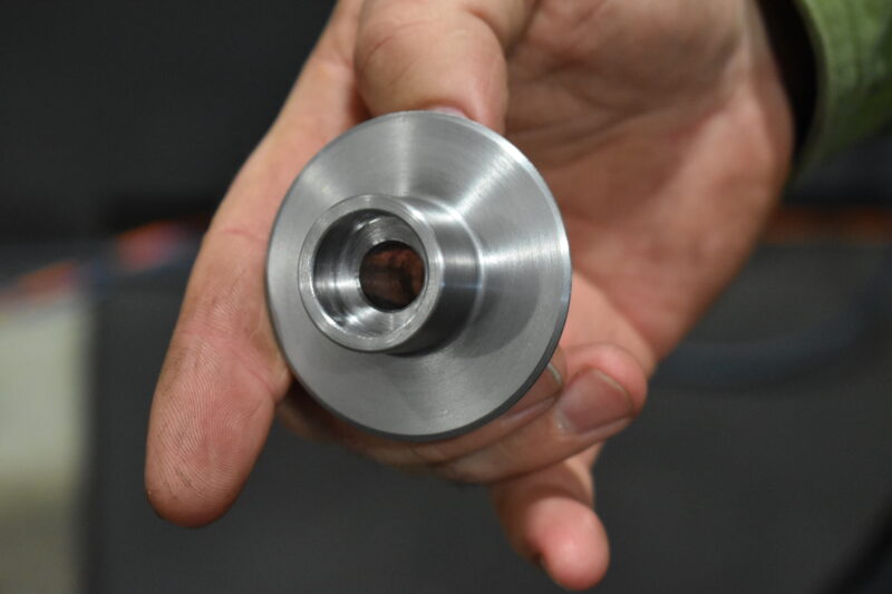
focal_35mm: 72
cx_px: 446
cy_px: 297
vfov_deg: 18.9
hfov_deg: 28.1
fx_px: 1784
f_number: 5.3
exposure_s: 1/60
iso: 4000
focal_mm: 48
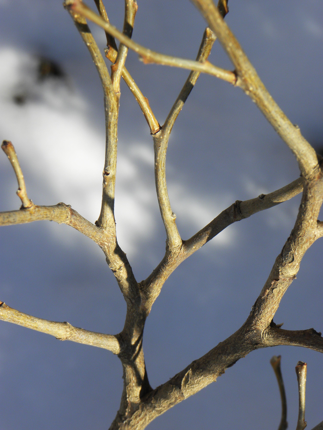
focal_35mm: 117
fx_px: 1456
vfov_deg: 16.8
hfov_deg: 12.7
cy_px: 215
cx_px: 162
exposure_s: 1/314
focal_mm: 20.8
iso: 64
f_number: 5.6
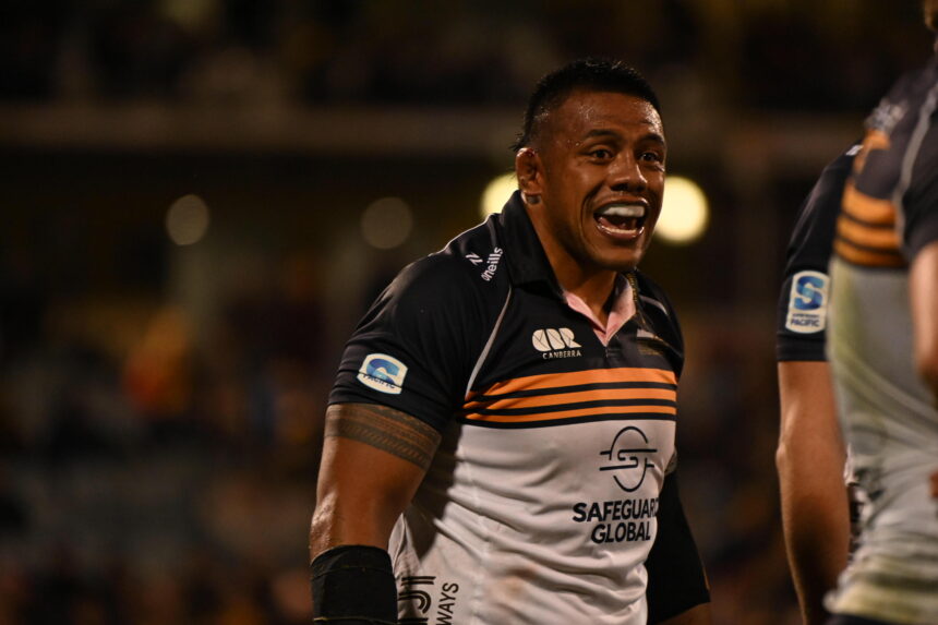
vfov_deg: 2.9
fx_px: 12503
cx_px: 469
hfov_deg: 4.3
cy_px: 312
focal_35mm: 480
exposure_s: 1/1000
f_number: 5.6
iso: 6400
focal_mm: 480
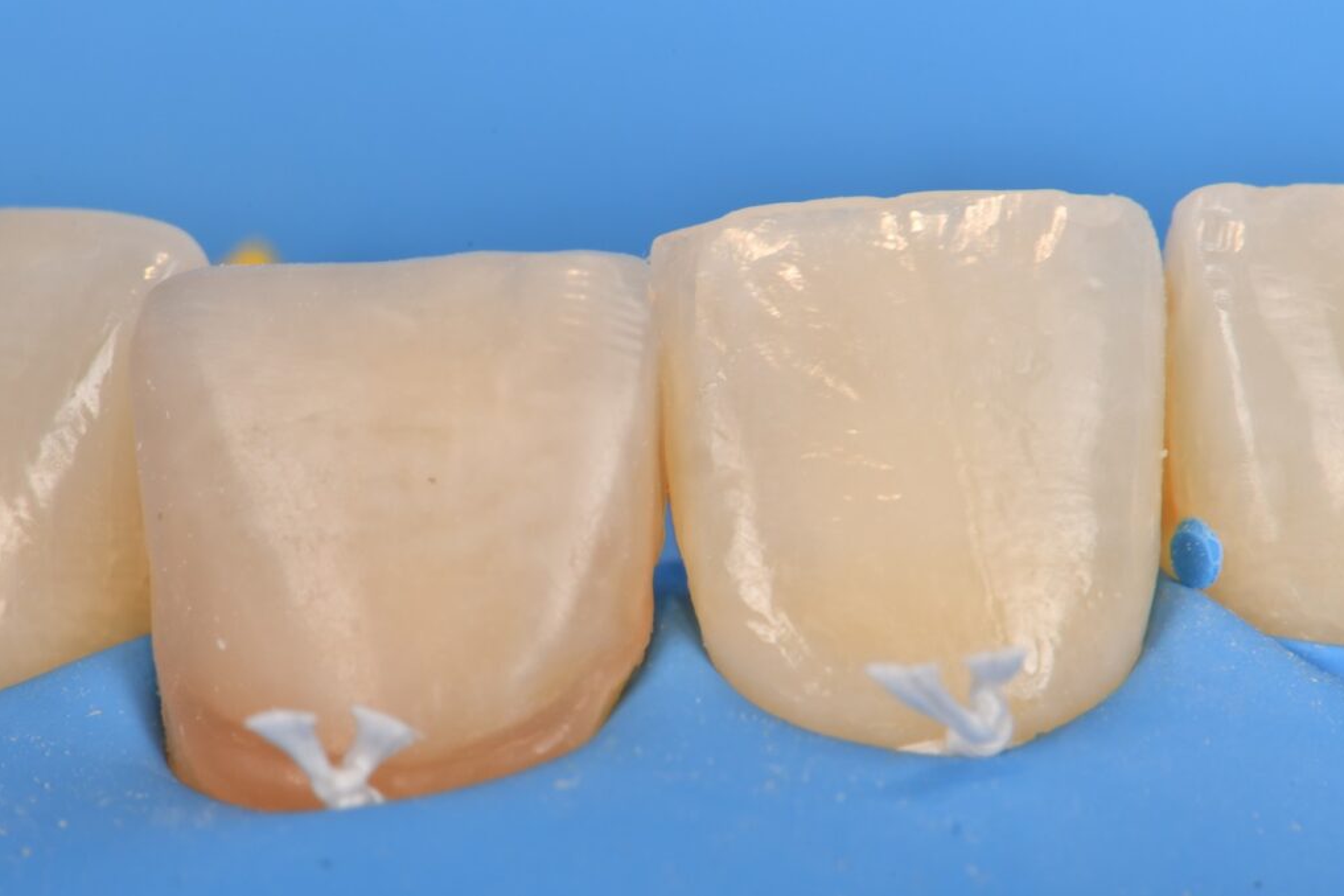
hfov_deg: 13.0
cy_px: 447
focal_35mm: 158
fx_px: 5898
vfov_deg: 8.7
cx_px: 674
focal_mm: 105
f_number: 32
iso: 200
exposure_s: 1/160
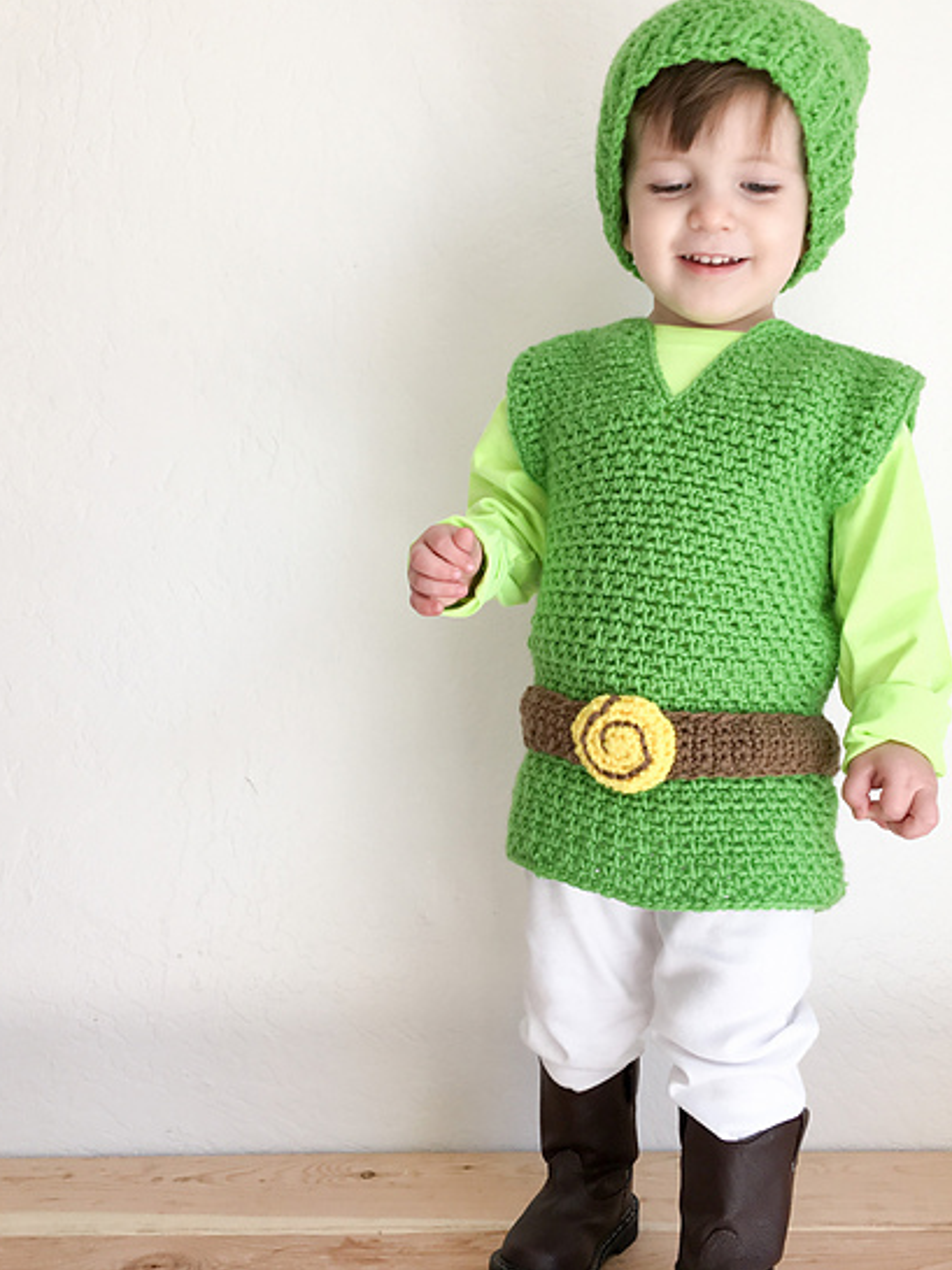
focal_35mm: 34
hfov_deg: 41.7
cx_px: 524
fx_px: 1248
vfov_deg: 54.0
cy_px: 656
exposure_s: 1/120
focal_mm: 4.15
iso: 40
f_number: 2.2
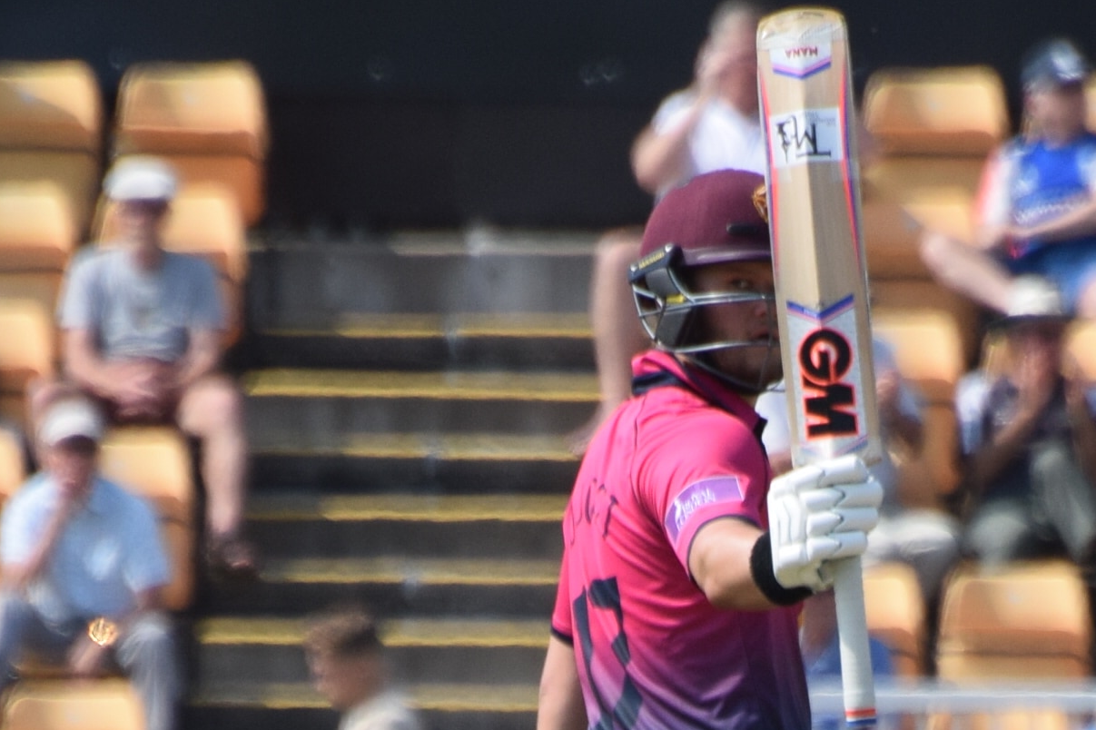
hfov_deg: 2.9
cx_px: 776
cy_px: 474
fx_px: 21791
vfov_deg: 1.9
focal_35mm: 716
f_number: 5.6
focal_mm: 300
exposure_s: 1/1600
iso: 400
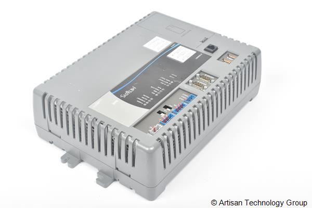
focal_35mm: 52
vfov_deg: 25.8
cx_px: 156
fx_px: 455
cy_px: 104
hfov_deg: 37.9
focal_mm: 35
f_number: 13
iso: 200
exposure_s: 1/200
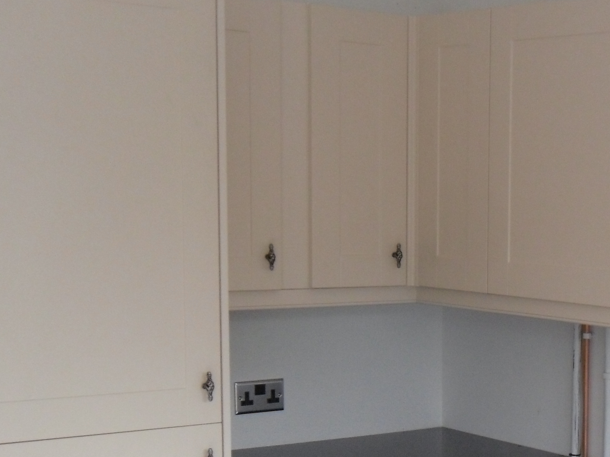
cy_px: 468
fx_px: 1480
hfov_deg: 22.3
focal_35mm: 84
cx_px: 623
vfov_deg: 17.1
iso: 200
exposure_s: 1/45
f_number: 3.5
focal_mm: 6.3
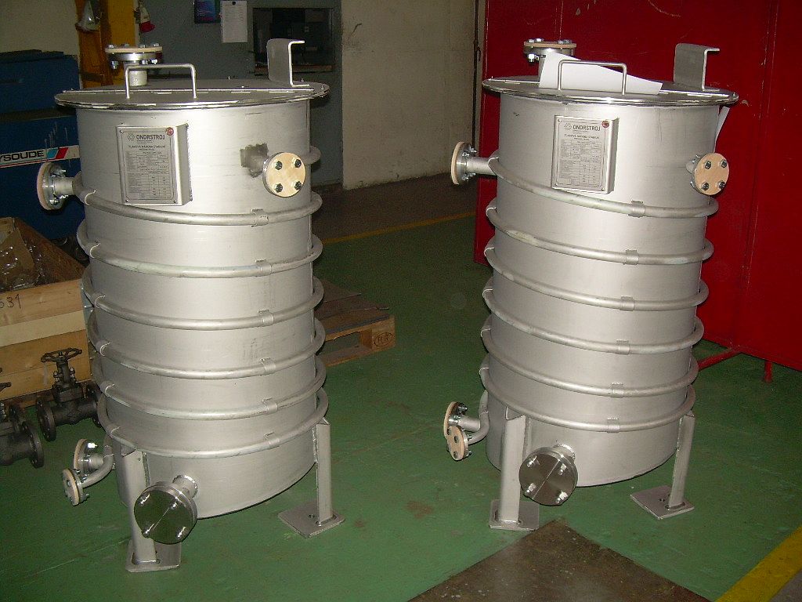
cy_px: 301
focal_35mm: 38
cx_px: 401
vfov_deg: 37.7
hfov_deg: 49.0
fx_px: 880
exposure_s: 1/60
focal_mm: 6.3
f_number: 2.8
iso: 130
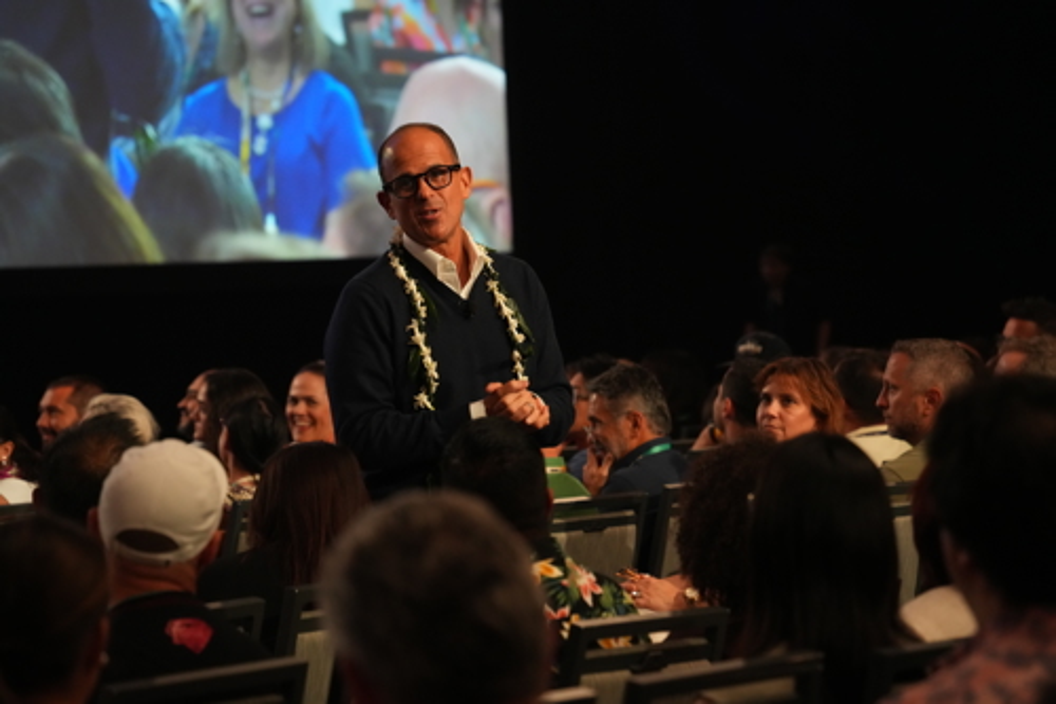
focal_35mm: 149
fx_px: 4369
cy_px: 352
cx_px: 528
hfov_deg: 13.8
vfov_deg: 9.2
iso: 3200
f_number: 5.6
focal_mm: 149
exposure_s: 1/125
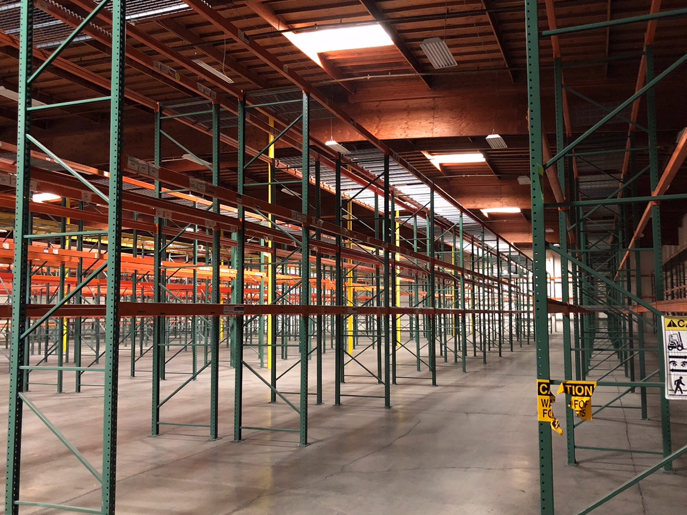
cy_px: 271
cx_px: 354
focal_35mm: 34
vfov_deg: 41.8
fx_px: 675
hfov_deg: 53.9
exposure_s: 1/5
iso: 80
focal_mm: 3.99
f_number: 1.8
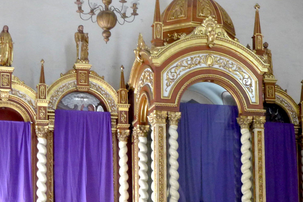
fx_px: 699
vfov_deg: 16.2
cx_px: 226
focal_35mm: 83
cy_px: 195
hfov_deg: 24.2
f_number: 2.8
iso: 400
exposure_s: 1/5
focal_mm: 6.3
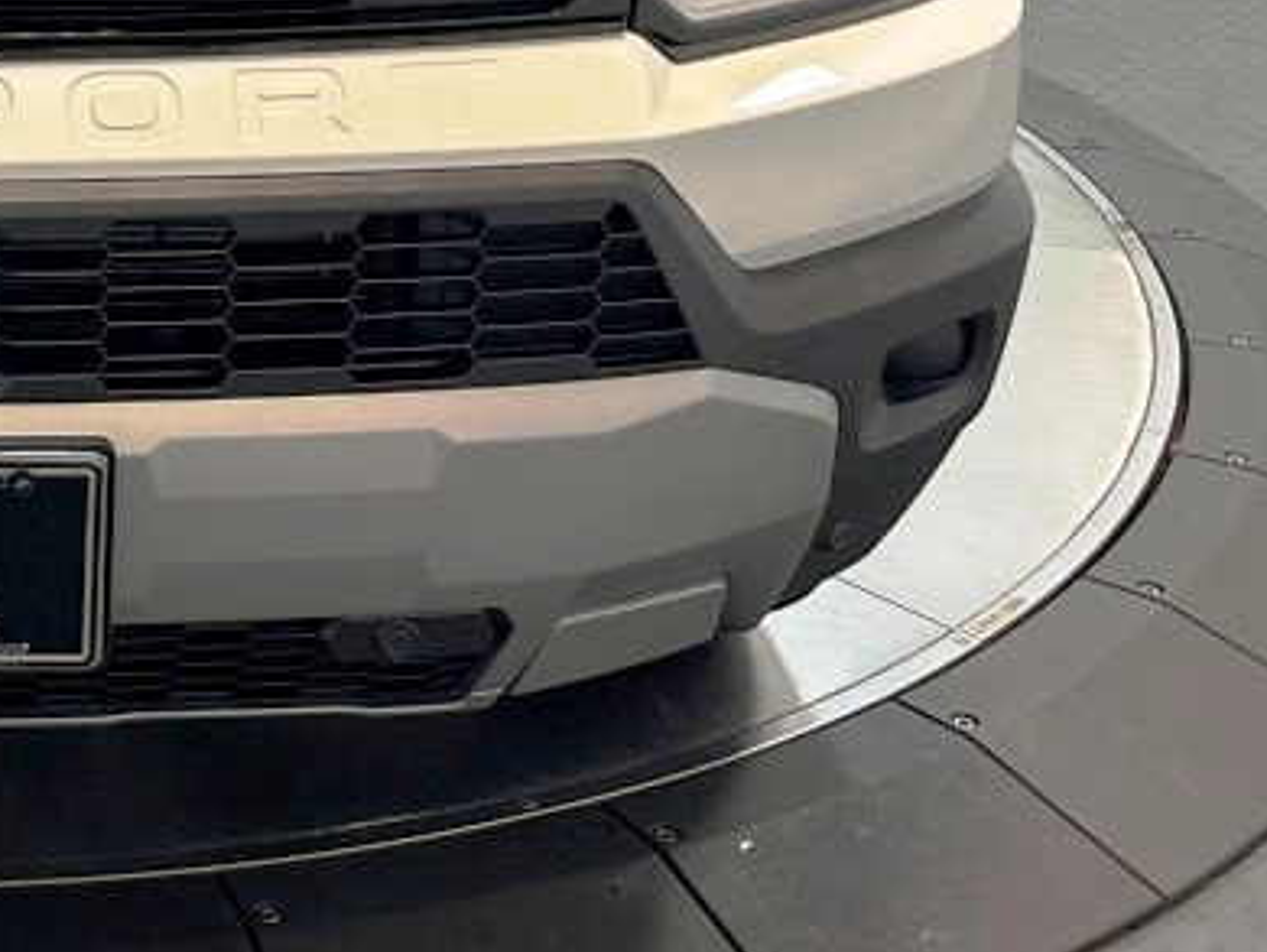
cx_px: -179
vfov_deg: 22.4
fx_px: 2307
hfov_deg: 27.6
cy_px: -10
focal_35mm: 63
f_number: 1.78
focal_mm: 6.86
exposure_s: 1/60
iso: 200
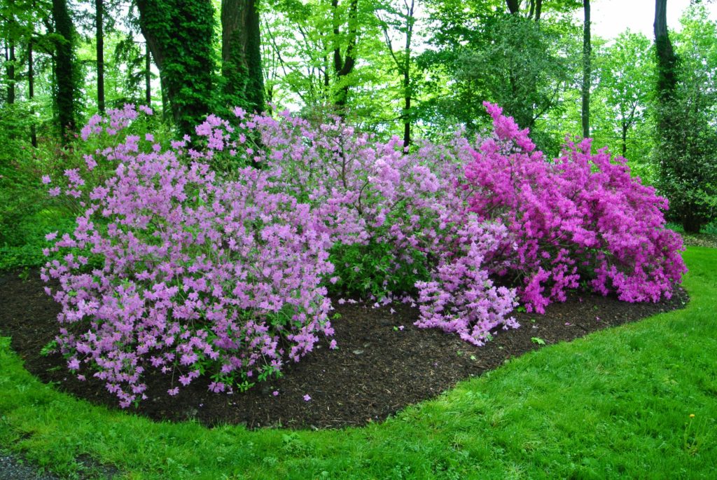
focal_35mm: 30
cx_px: 358
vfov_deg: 43.7
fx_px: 598
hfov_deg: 61.9
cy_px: 240
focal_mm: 11.4
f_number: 3.5
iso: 100
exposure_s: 1/160
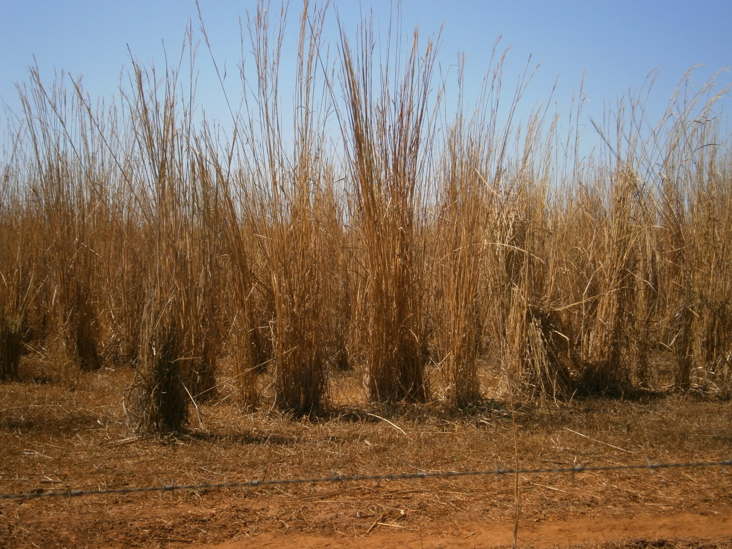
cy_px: 274
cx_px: 366
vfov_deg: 24.4
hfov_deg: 32.2
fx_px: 1269
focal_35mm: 60
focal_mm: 10.7
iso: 80
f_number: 3.9
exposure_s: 1/800
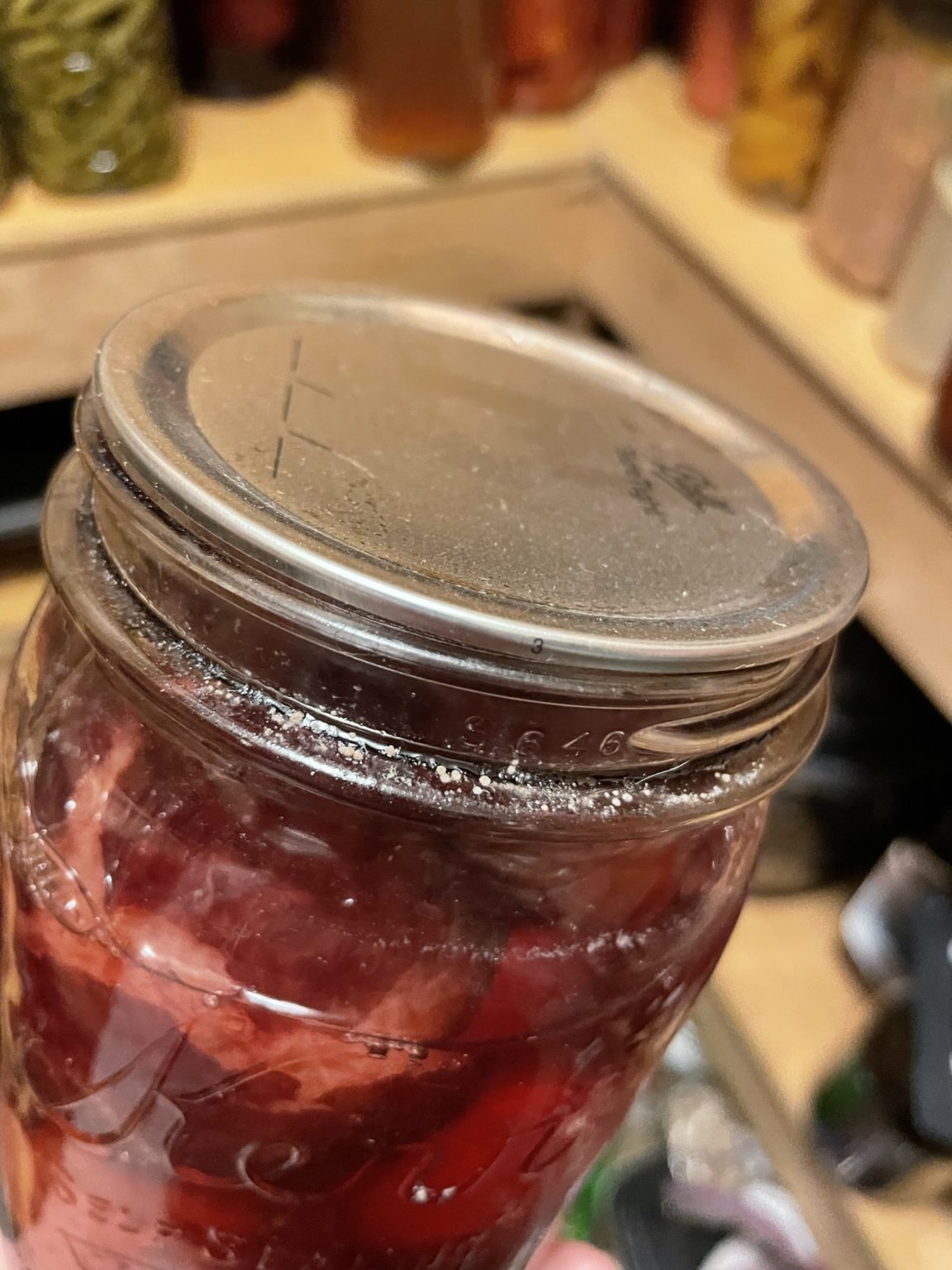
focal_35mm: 26
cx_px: 476
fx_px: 953
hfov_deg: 53.1
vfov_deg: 67.3
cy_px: 635
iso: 640
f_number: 1.6
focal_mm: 4.2
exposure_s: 1/30
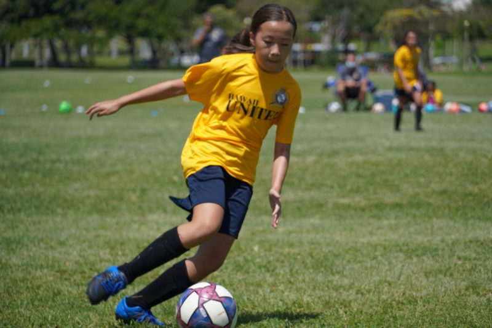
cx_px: 246
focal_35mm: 202
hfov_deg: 10.2
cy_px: 164
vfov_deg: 6.8
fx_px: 2767
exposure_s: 1/640
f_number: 5.6
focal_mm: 135
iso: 100
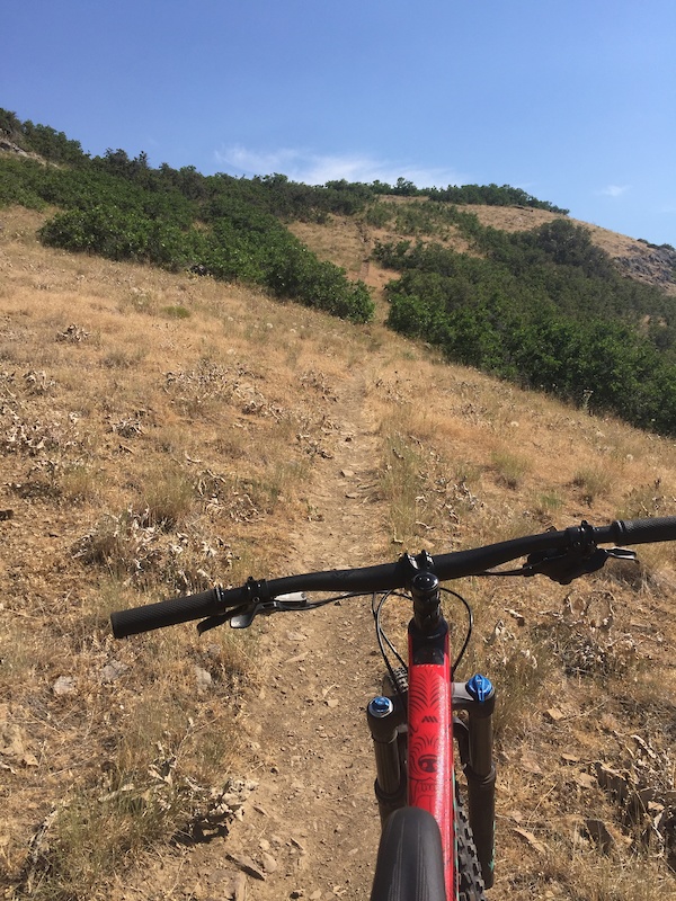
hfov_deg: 48.2
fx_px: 755
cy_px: 450
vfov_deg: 61.7
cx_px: 338
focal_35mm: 29
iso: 32
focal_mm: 4.15
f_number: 2.2
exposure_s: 1/2198
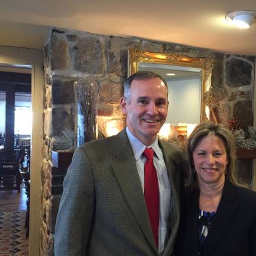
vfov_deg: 47.2
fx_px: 293
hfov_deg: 46.5
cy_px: 130
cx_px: 170
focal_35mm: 35
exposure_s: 1/17
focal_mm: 4.15
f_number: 2.2
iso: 250
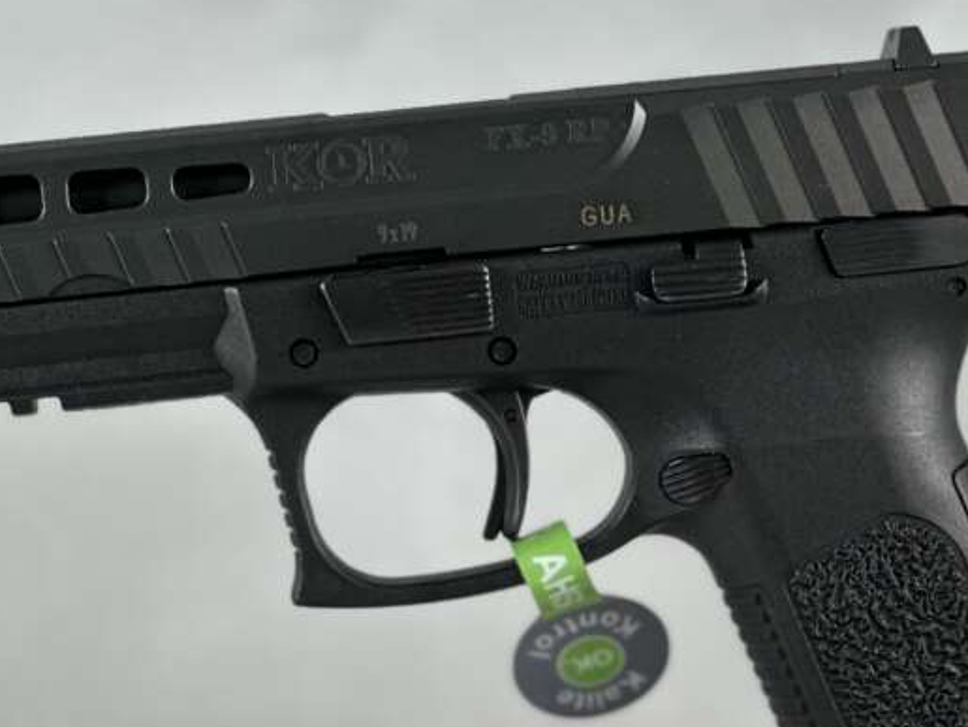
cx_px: 504
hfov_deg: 12.9
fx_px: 4281
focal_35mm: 153
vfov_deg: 9.7
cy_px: 560
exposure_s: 1/60
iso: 160
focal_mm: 9
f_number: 2.8
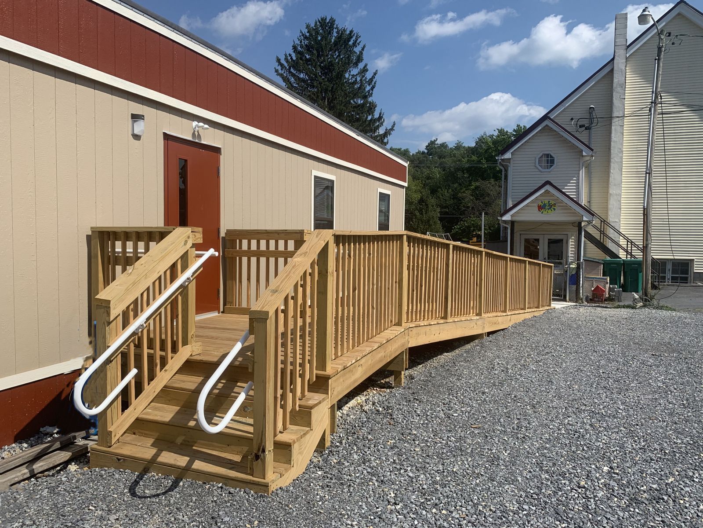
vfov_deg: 53.1
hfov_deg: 67.3
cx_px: 352
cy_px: 264
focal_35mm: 26
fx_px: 528
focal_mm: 4.25
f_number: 1.8
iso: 25
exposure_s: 1/2994
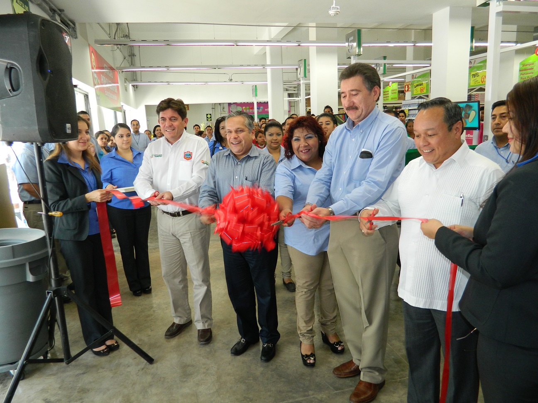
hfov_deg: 69.4
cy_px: 202
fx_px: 389
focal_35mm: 25
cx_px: 269
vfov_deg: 54.9
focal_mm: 4.5
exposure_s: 1/30
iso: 140
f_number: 3.1
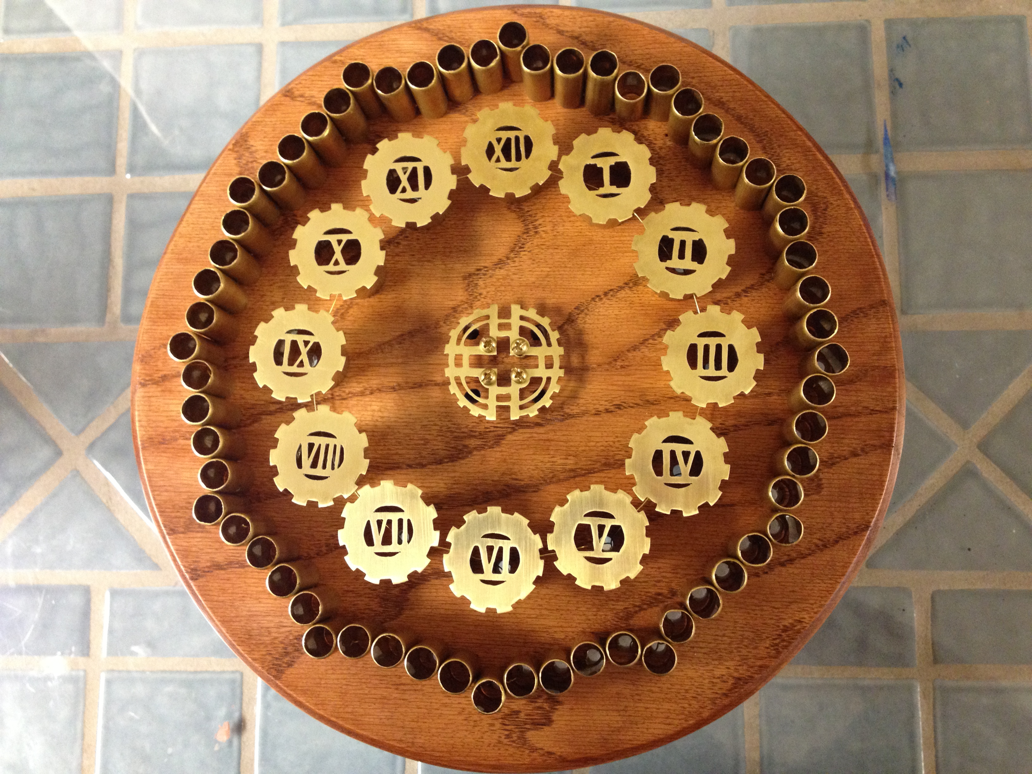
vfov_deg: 40.7
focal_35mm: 35
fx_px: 1043
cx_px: 516
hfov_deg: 52.6
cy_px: 387
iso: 250
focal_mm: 4.28
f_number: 2.4
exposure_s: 1/20
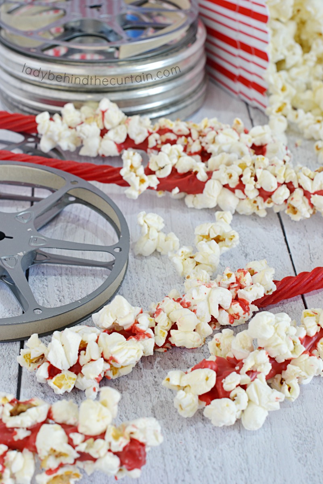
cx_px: 162
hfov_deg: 18.2
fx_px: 1009
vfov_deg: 27.0
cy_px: 242
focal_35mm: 75
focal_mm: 50
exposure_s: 1/2.5
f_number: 10
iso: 100
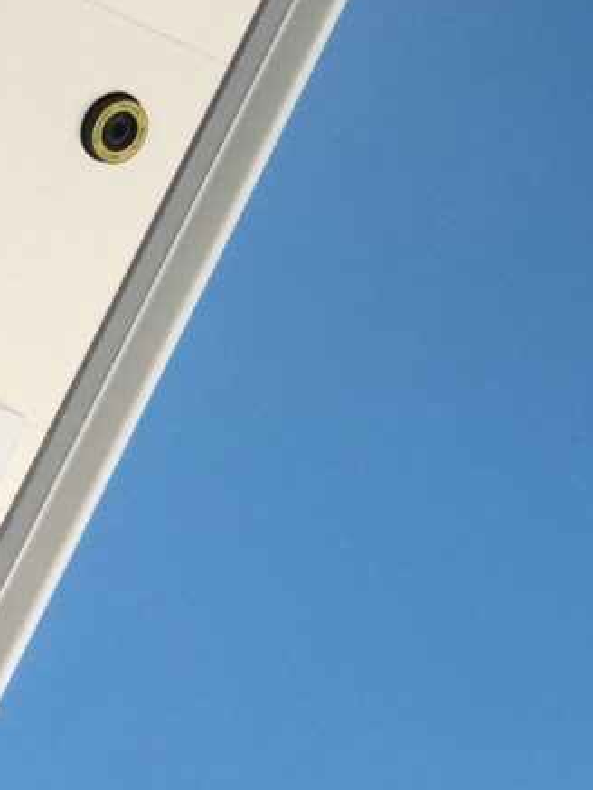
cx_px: 253
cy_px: 71
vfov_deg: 14.3
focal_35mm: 136
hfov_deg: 10.9
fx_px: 3105
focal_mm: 4.15
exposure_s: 1/33
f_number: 2.2
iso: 32
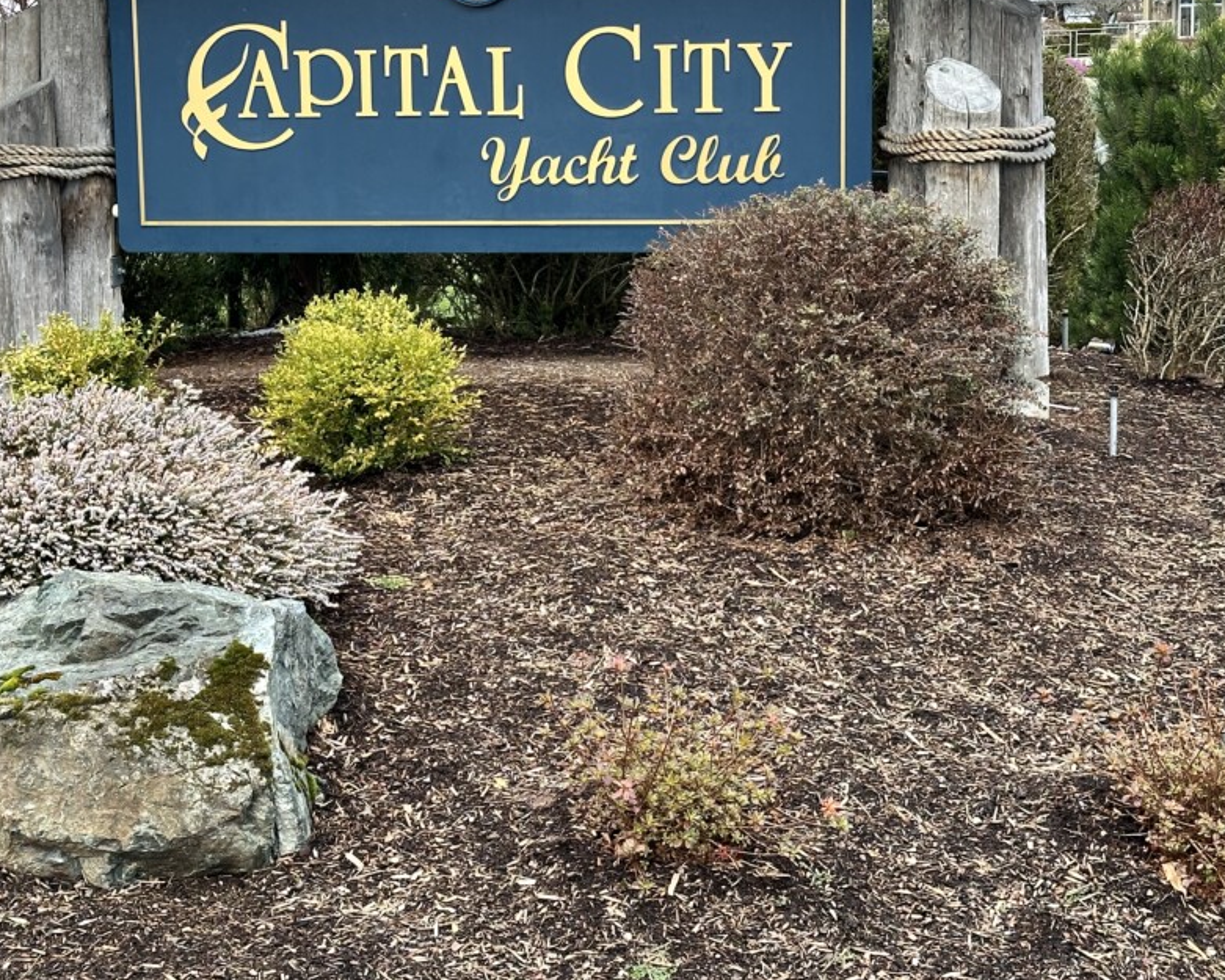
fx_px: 2611
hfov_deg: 26.3
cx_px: 452
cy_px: 359
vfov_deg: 21.2
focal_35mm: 72
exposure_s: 1/513
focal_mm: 6.86
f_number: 1.78
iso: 64
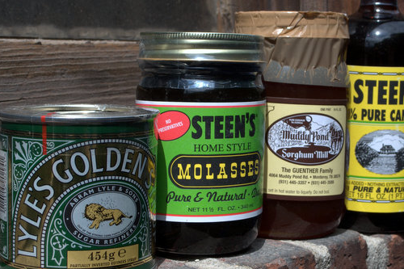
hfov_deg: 27.7
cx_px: 229
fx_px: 819
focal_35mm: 73
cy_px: 127
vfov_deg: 18.7
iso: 200
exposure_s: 1/500
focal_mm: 38
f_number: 11
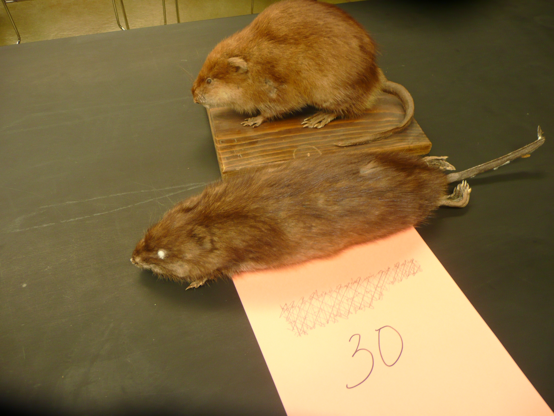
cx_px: 277
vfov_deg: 49.7
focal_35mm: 28
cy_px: 208
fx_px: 448
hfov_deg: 63.4
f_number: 3.3
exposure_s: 1/8
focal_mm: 4.6
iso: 100
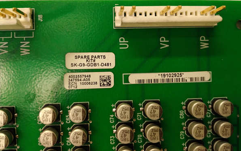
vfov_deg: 43.0
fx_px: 190
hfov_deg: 64.6
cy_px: 65
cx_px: 121
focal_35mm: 29
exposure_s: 1/33
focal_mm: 3.79
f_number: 2
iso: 199
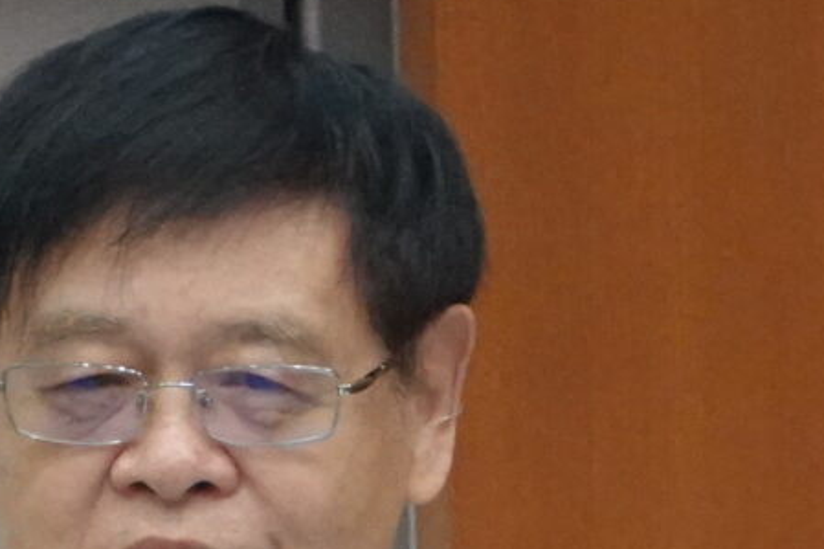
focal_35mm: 1141
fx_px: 26105
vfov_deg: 1.2
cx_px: 117
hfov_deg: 1.8
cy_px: 1158
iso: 2500
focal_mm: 72
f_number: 4.5
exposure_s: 1/125
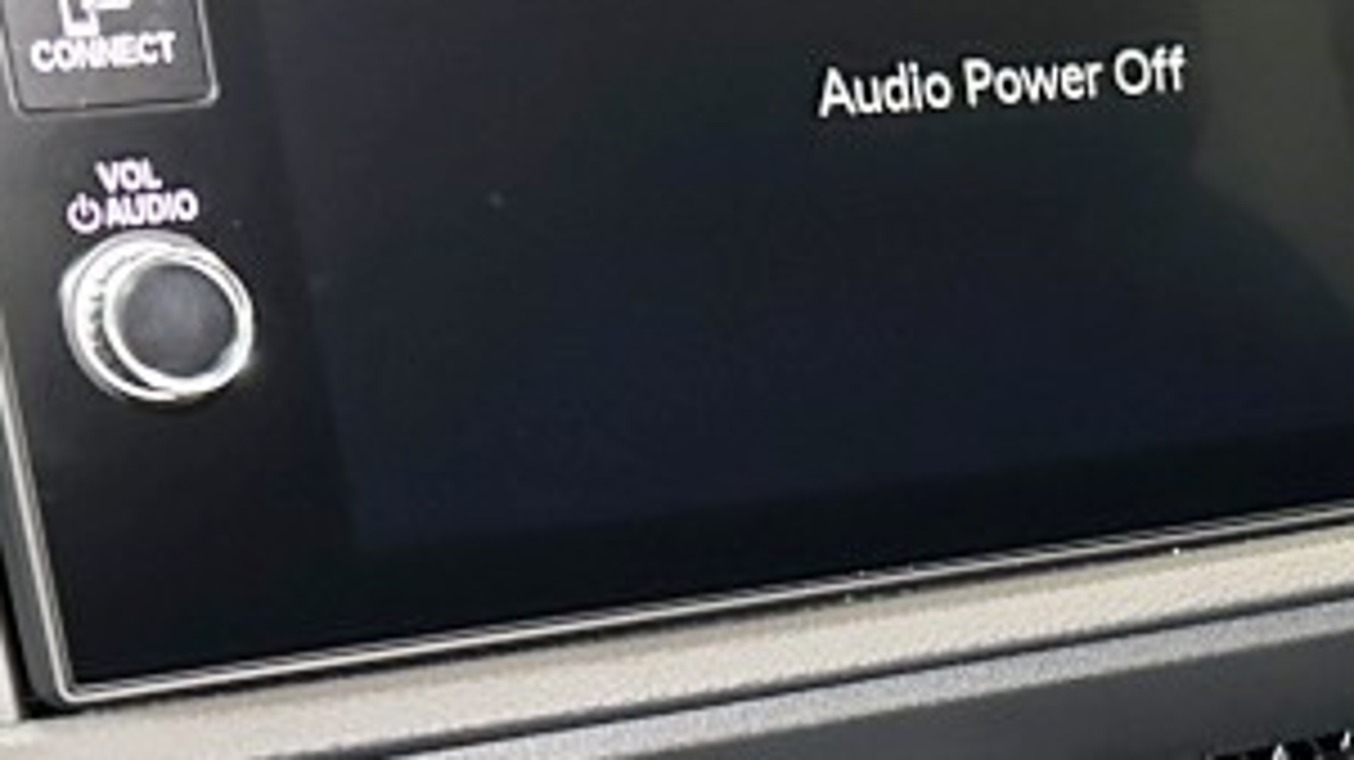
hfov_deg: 22.6
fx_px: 3194
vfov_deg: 12.9
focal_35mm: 89
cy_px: 1120
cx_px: 1489
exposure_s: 1/30
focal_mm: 6.86
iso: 800
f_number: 1.78
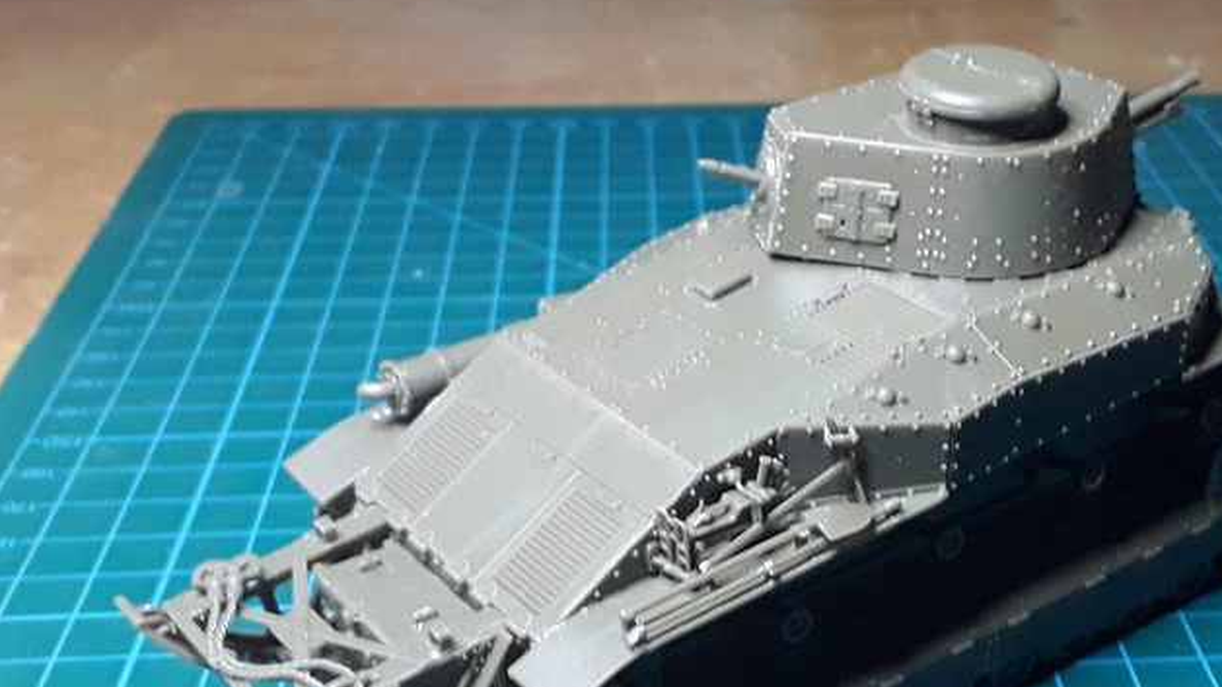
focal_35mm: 50
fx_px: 1620
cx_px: 847
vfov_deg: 23.5
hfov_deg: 40.6
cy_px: 562
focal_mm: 2.91
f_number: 1.9
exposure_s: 1/33
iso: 125
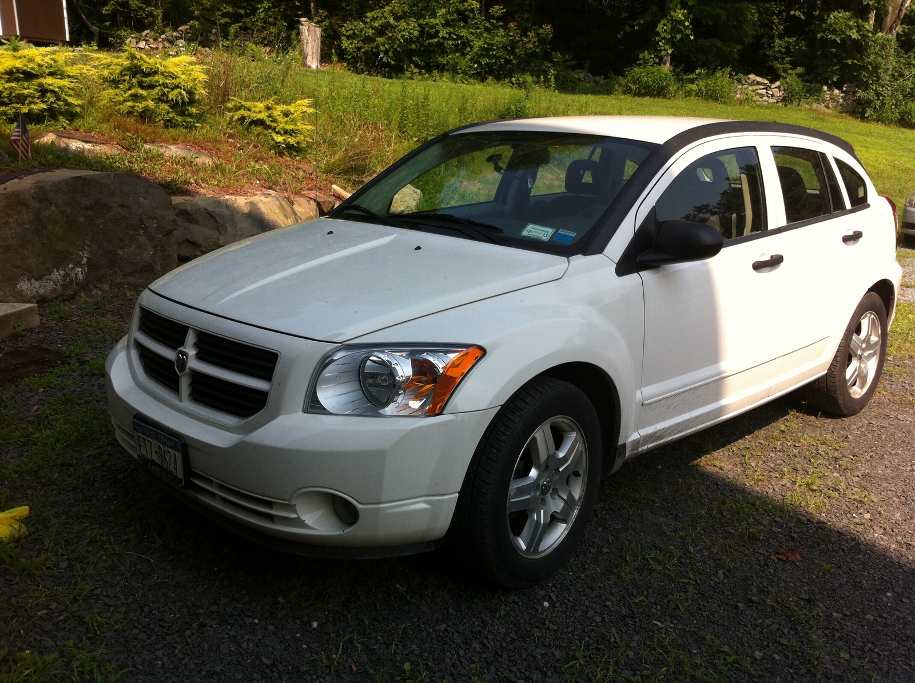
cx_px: 458
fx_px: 924
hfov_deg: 52.7
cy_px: 342
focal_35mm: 35
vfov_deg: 40.6
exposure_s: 1/838
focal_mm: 3.85
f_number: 2.8
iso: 80
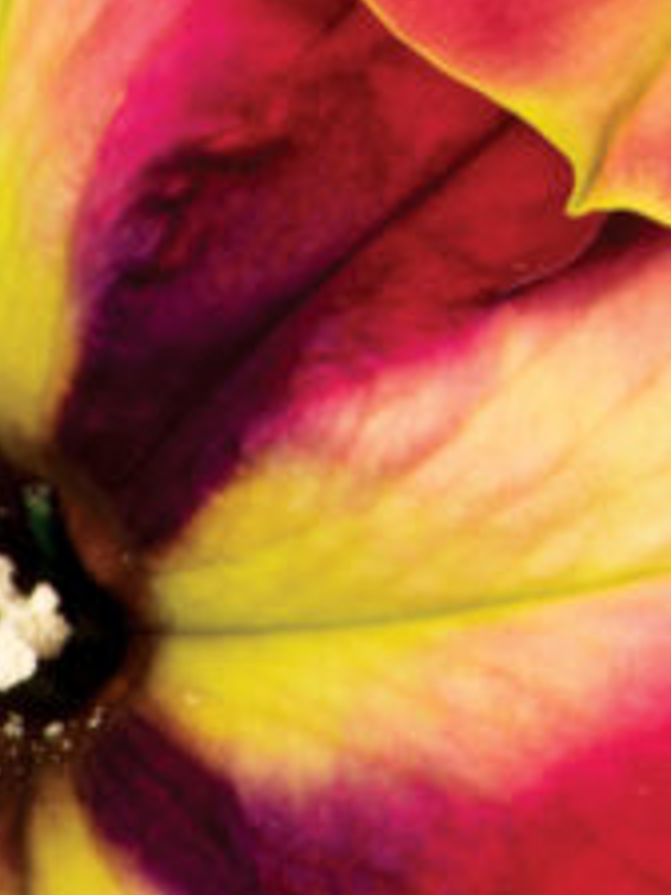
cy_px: -899
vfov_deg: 2.8
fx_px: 17890
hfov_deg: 2.1
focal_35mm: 692
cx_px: 1268
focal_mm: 105
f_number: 18
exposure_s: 1/13
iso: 100
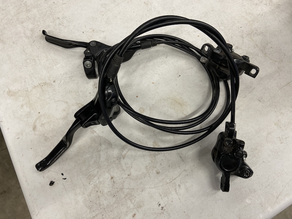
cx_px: 146
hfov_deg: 67.3
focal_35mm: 26
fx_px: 219
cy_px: 110
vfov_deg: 53.1
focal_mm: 4.25
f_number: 1.8
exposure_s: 1/60
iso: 64
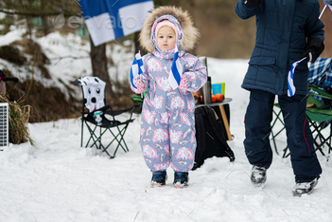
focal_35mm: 84
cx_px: 234
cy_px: 66
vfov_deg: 16.2
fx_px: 775
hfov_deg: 24.0
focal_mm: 50
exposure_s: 1/2000
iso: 200
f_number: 1.2
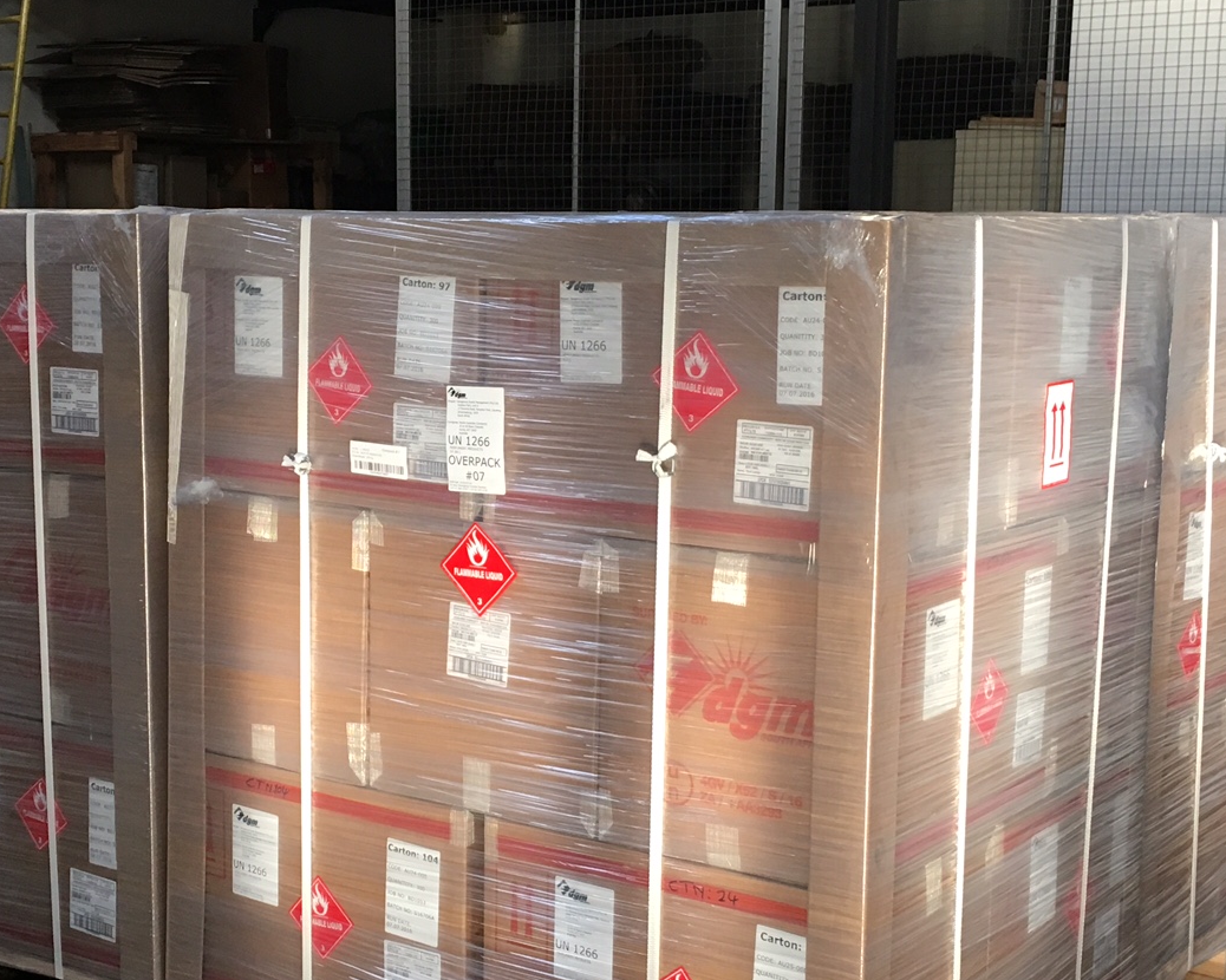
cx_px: 487
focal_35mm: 55
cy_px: 548
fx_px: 1995
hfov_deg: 34.0
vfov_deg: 27.6
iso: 64
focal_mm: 4.15
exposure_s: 1/33
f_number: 2.2
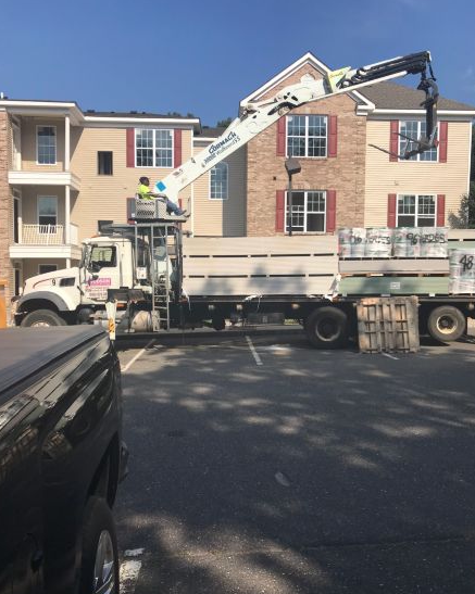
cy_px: 320
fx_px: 528
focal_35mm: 30
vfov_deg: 58.7
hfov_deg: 48.5
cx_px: 240
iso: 20
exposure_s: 1/2994
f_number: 1.8
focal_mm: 3.99
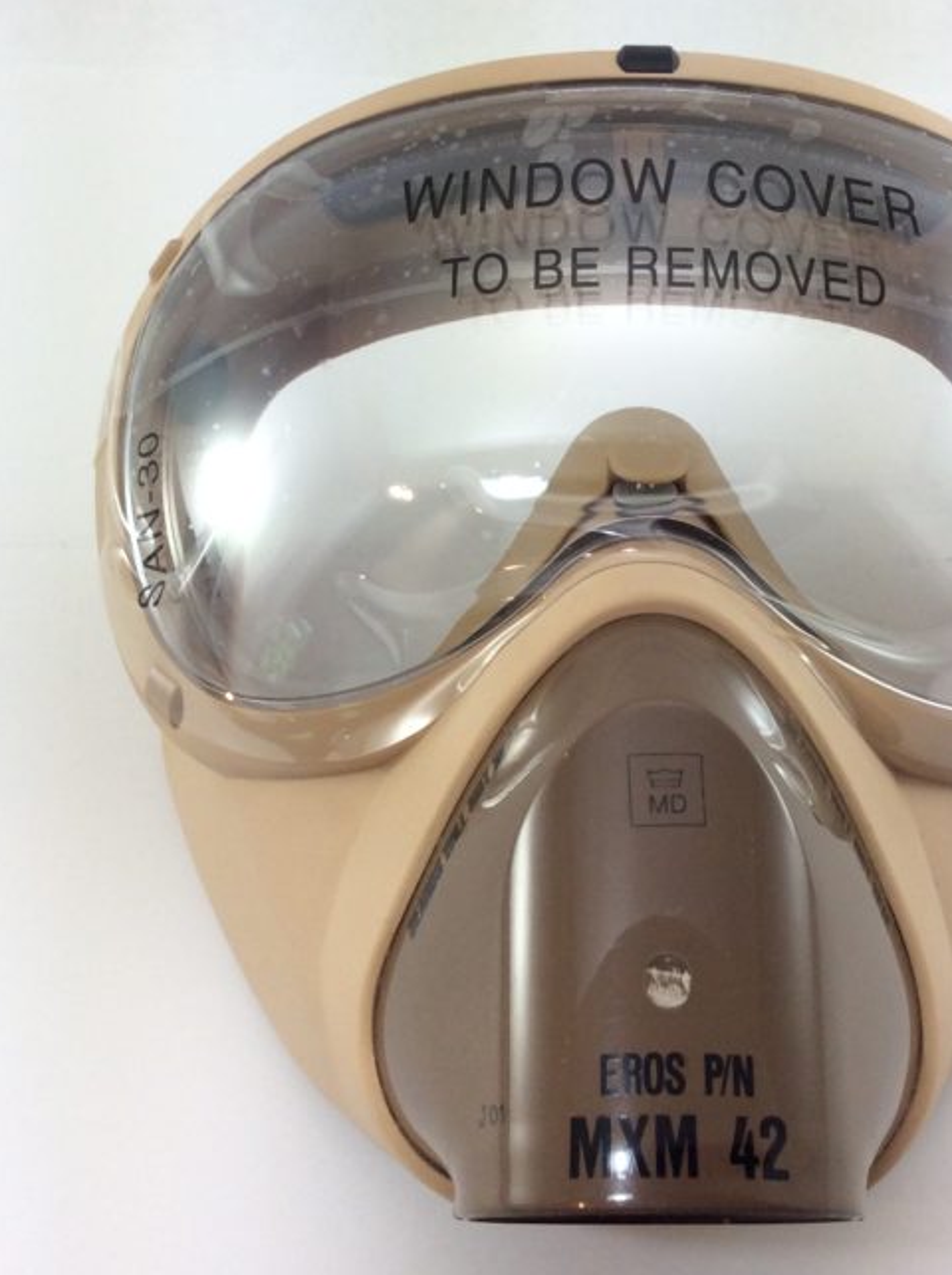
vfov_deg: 37.3
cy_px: 486
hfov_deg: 28.4
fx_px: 1876
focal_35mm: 51
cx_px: 590
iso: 50
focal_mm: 3.3
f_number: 2.4
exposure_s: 1/100
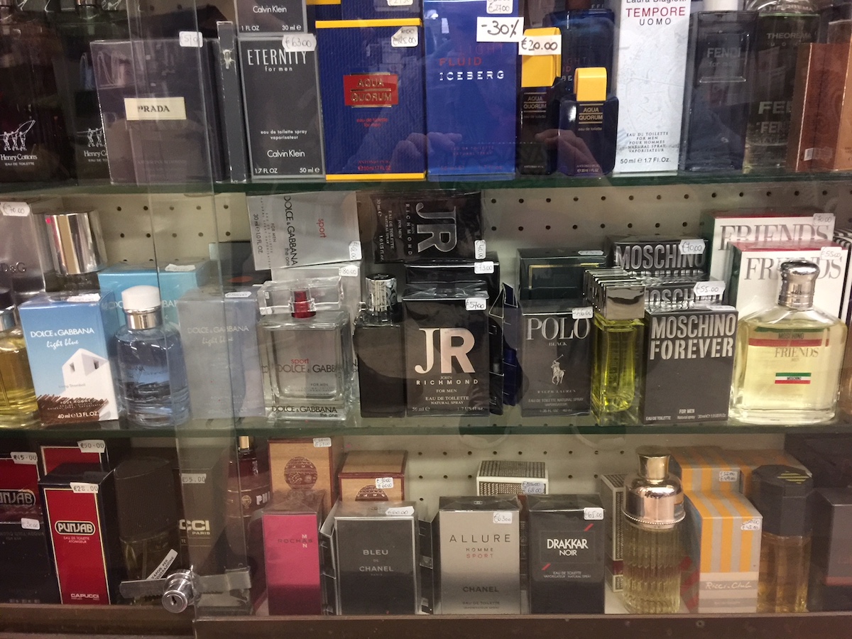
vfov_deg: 48.2
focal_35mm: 29
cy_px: 320
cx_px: 426
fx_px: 714
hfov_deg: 61.7
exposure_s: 1/8
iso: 125
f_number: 2.2
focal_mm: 4.15
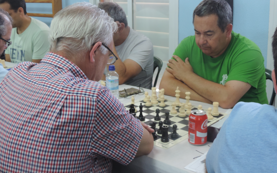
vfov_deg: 25.8
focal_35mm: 50
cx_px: 138
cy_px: 74
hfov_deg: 40.3
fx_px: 377
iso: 400
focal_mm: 8.3
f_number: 3.5
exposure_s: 1/25
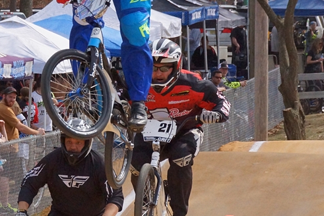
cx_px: 7
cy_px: 61
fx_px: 3629
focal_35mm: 403
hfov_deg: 5.1
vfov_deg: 3.4
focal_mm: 110
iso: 1600
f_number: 11
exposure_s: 1/2000
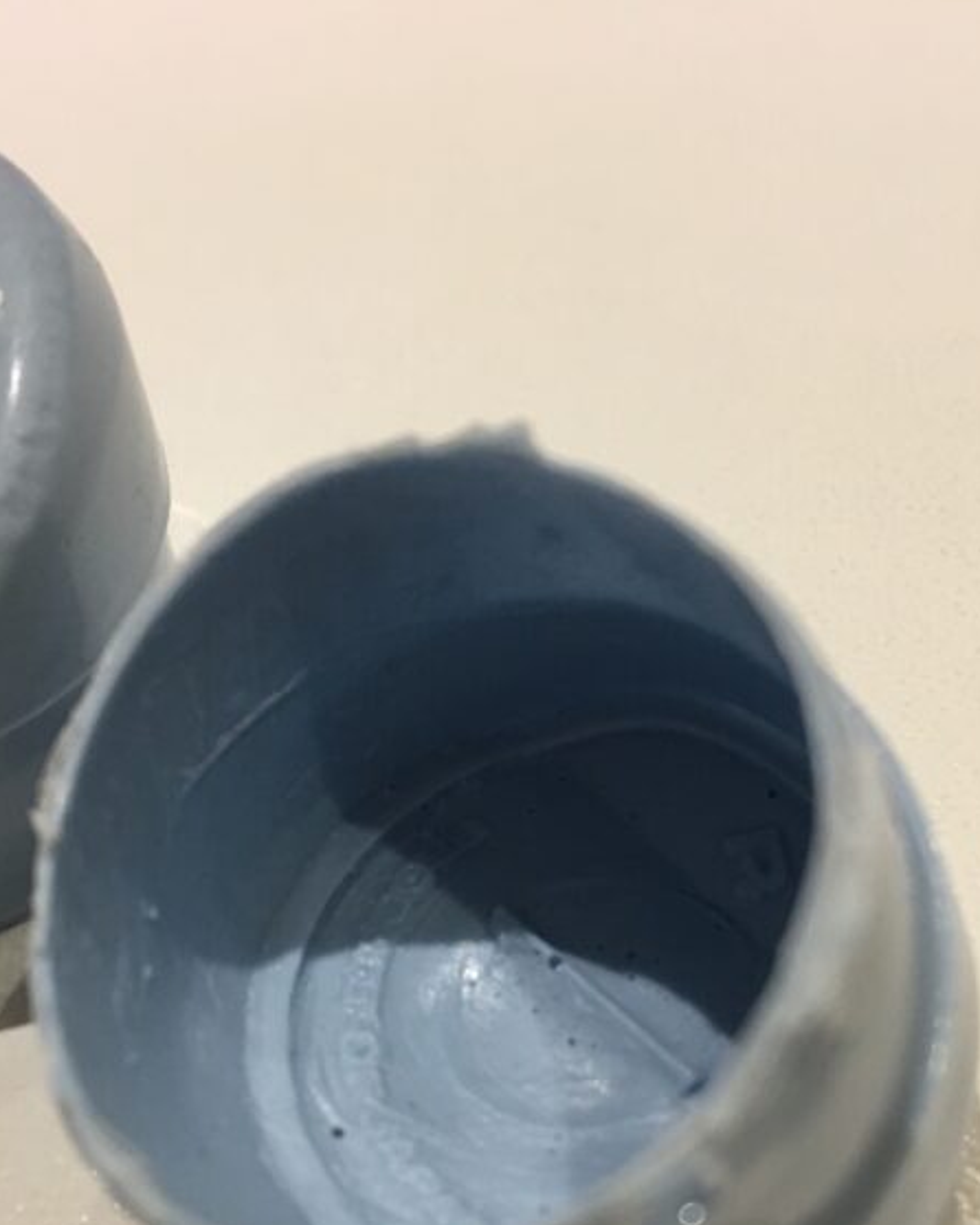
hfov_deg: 29.1
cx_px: 448
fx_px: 1884
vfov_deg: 35.6
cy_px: 834
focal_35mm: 52
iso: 125
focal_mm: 4.15
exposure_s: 1/33
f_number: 2.2
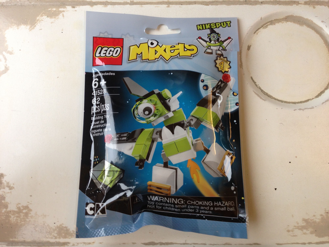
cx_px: 164
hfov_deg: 55.4
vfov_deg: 42.9
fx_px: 314
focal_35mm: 33
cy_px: 124
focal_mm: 4.12
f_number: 2.4
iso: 64
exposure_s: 1/20
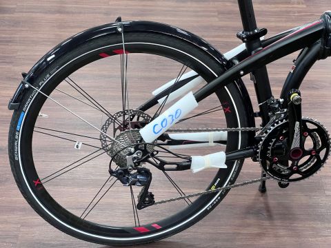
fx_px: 736
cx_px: 166
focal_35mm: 77
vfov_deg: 19.1
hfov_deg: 25.3
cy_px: 124
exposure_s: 1/50
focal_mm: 9
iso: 500
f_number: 2.8
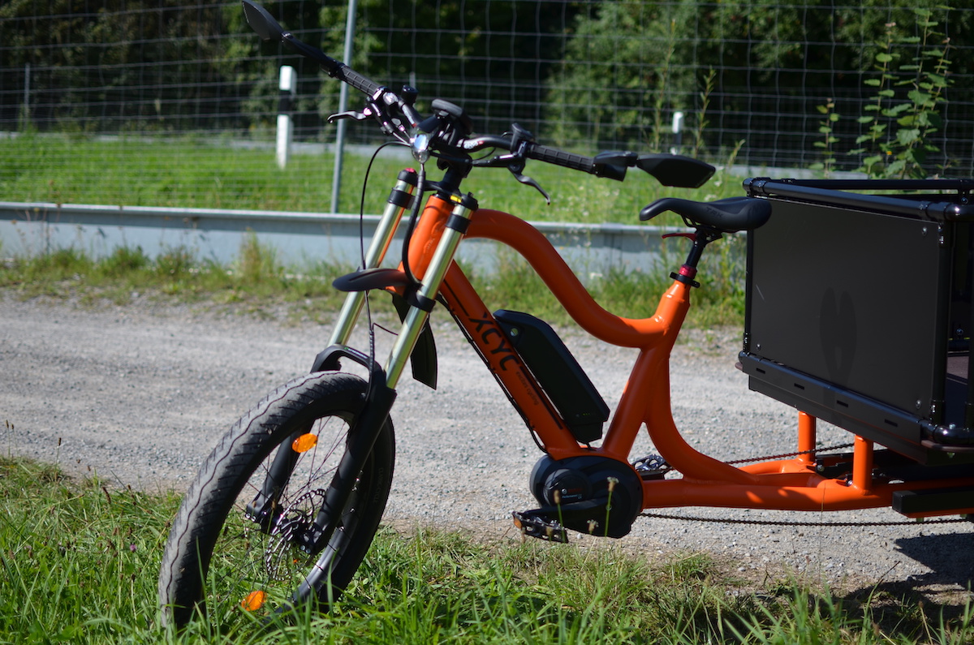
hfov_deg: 37.9
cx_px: 487
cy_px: 322
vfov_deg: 25.6
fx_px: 1418
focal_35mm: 52
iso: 100
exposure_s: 1/4000
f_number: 1.8
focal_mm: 35
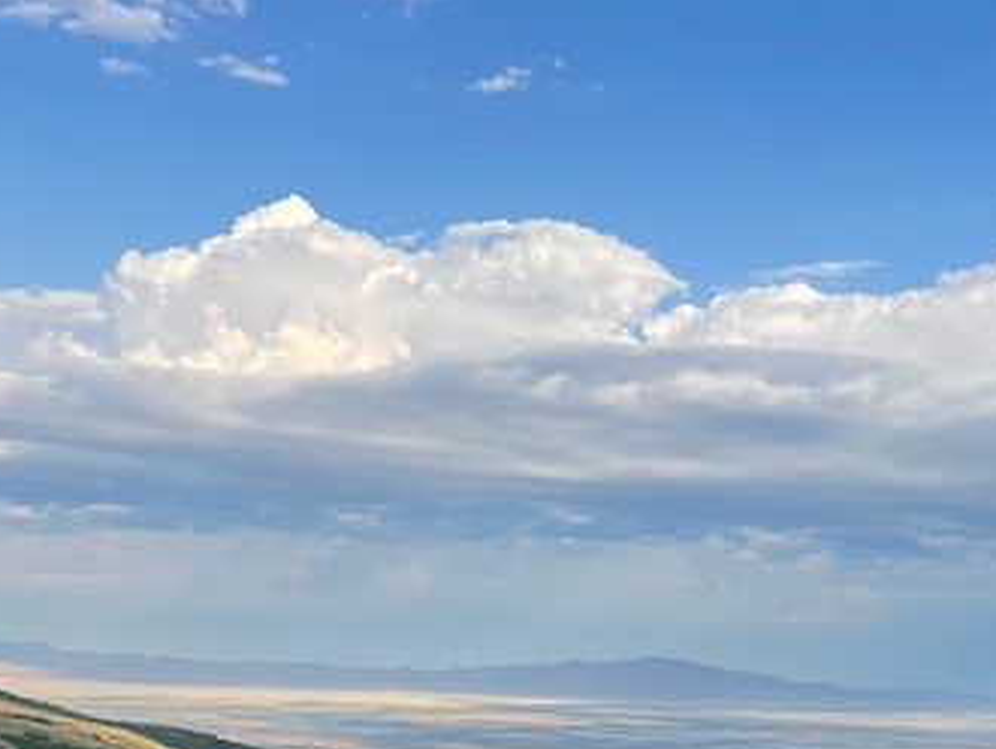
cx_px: 918
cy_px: 803
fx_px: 1814
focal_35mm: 63
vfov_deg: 22.2
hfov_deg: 29.3
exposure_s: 1/1825
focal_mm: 4.2
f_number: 1.6
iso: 32
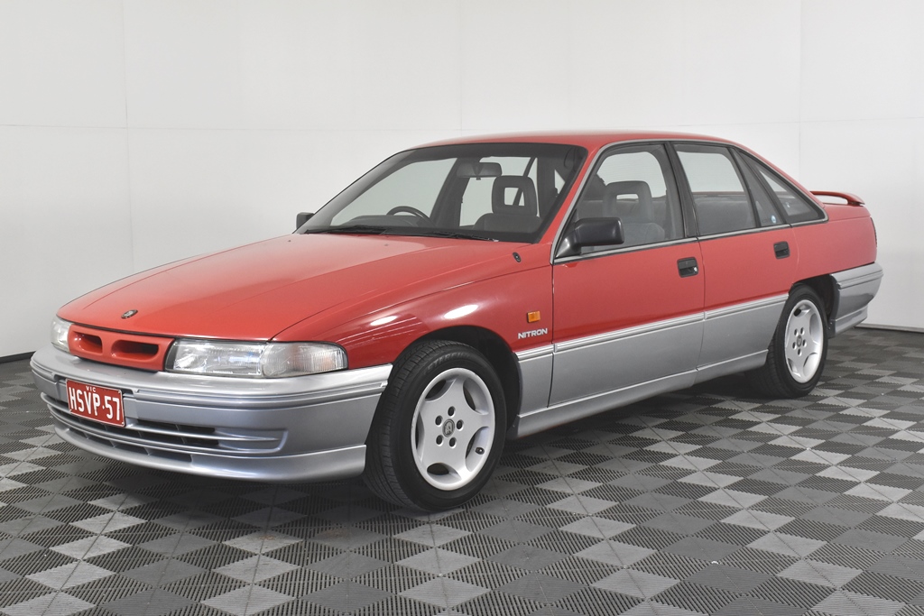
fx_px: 1194
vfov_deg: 29.0
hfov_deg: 42.3
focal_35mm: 46
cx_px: 462
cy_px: 308
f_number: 9
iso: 1600
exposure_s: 1/320
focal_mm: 31
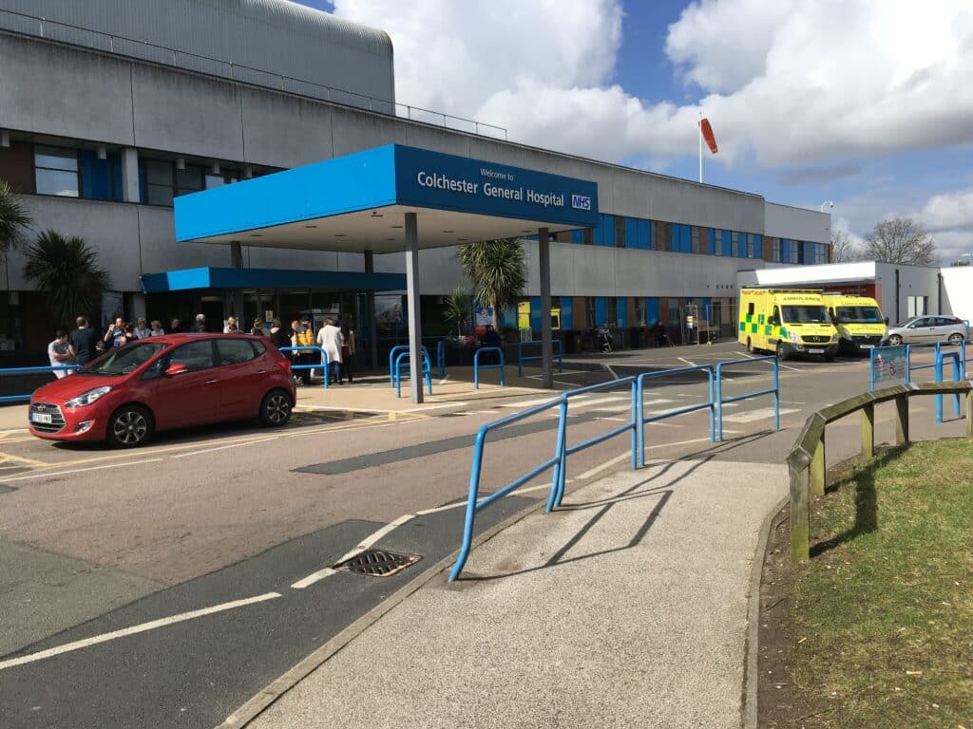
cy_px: 364
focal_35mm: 29
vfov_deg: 48.2
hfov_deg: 61.7
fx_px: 815
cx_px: 486
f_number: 2.2
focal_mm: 4.15
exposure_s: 1/1570
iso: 25
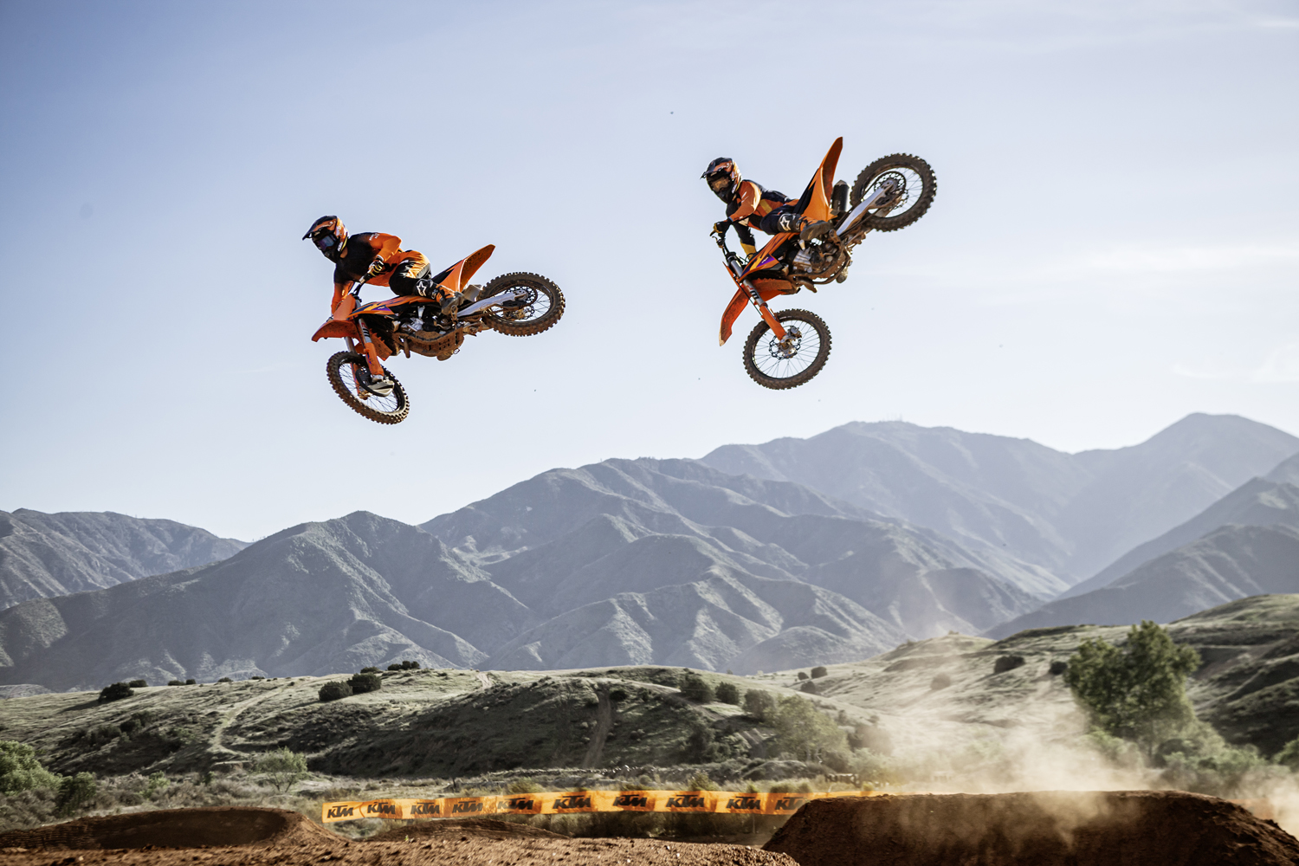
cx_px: 650
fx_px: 2093
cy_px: 433
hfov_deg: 34.5
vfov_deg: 23.4
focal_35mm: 58
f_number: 5
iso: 160
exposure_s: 1/2000
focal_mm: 58
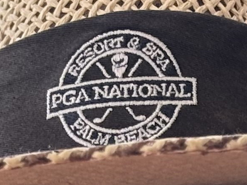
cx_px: 119
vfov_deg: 4.0
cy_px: 517
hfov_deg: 5.5
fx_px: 2553
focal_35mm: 358
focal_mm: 5.96
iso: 32
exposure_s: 1/302
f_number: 1.6
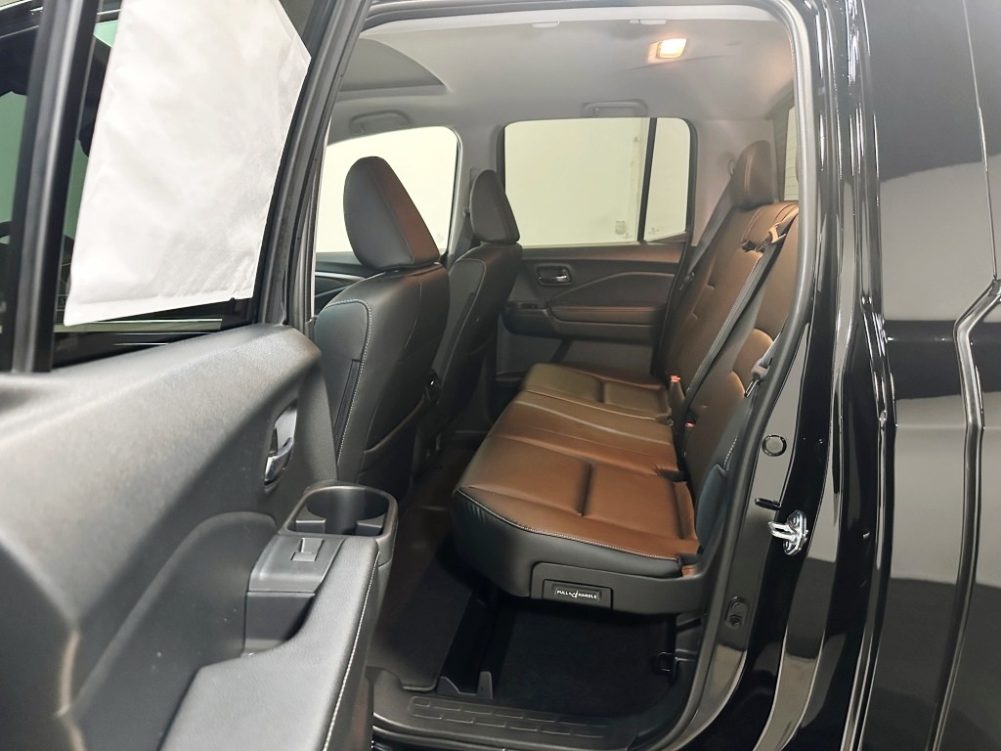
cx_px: 500
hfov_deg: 71.6
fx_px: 694
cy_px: 376
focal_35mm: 24
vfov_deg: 56.8
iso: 1000
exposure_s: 1/40
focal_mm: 6.86
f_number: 1.78
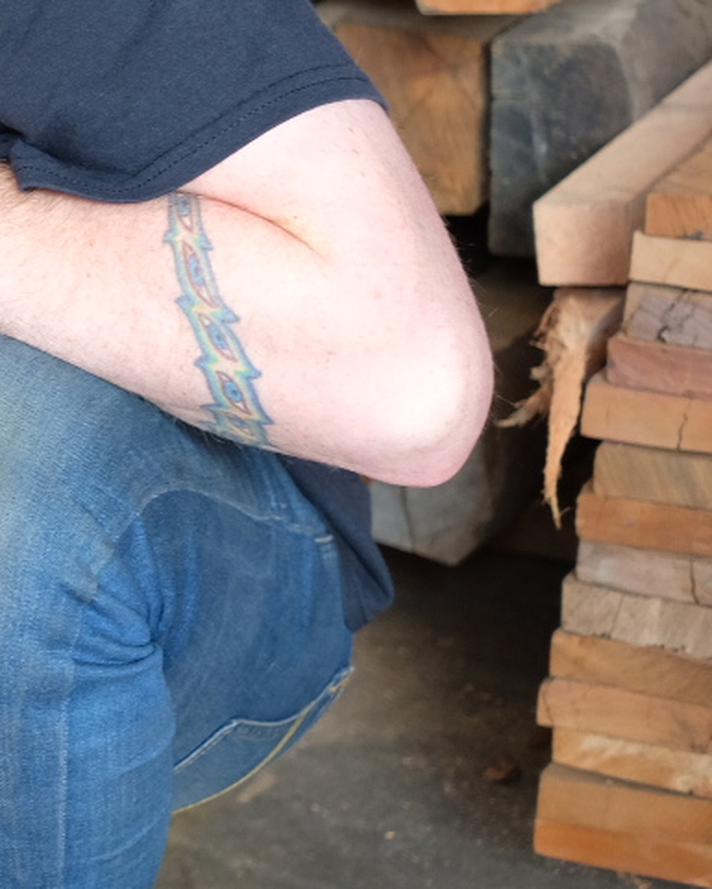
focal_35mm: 142
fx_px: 3739
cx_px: -801
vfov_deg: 13.4
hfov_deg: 9.9
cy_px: 33
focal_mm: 27
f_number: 3.2
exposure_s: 1/60
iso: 400
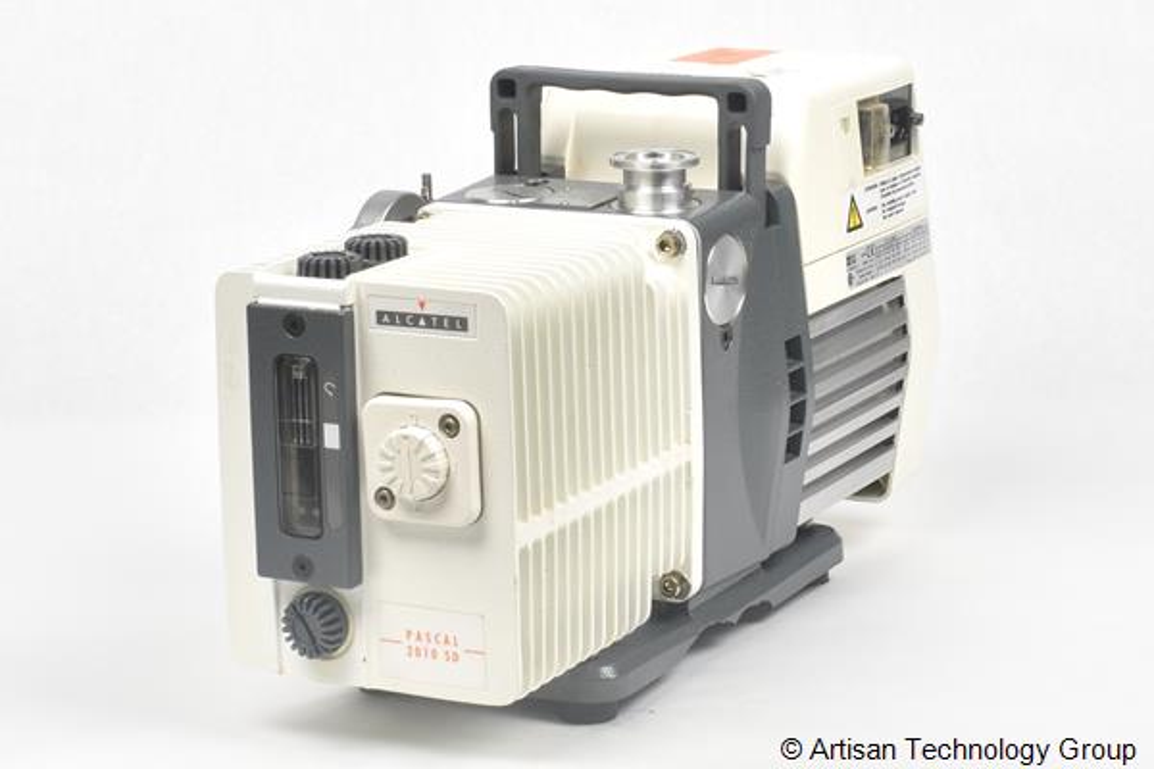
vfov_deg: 28.9
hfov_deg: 42.3
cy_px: 384
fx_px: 1490
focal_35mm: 46
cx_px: 577
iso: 200
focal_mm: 31
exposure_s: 1/160
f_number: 16
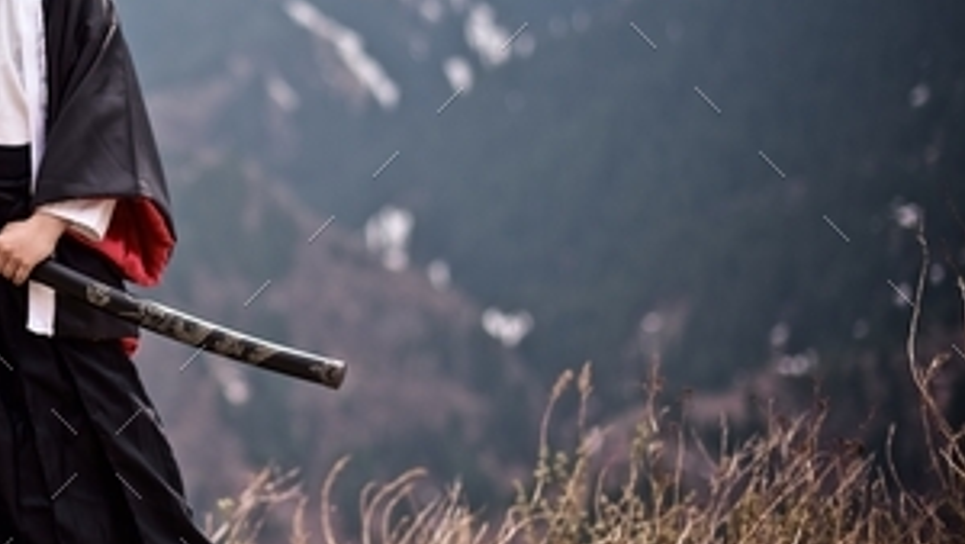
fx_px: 2636
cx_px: 80
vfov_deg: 11.7
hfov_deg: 20.3
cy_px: 122
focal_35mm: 103
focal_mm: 50
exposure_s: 1/3000
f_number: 2
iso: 100
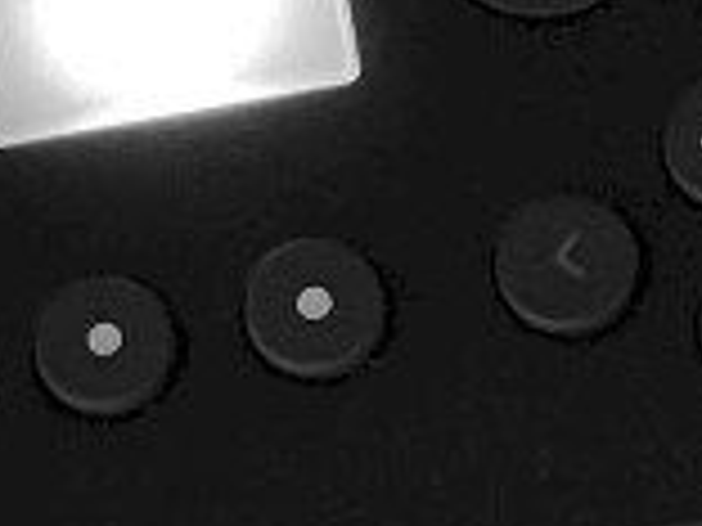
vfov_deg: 3.0
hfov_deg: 3.9
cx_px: -1138
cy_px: -584
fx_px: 9978
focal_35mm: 492
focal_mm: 7.5
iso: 320
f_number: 2.2
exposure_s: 1/60
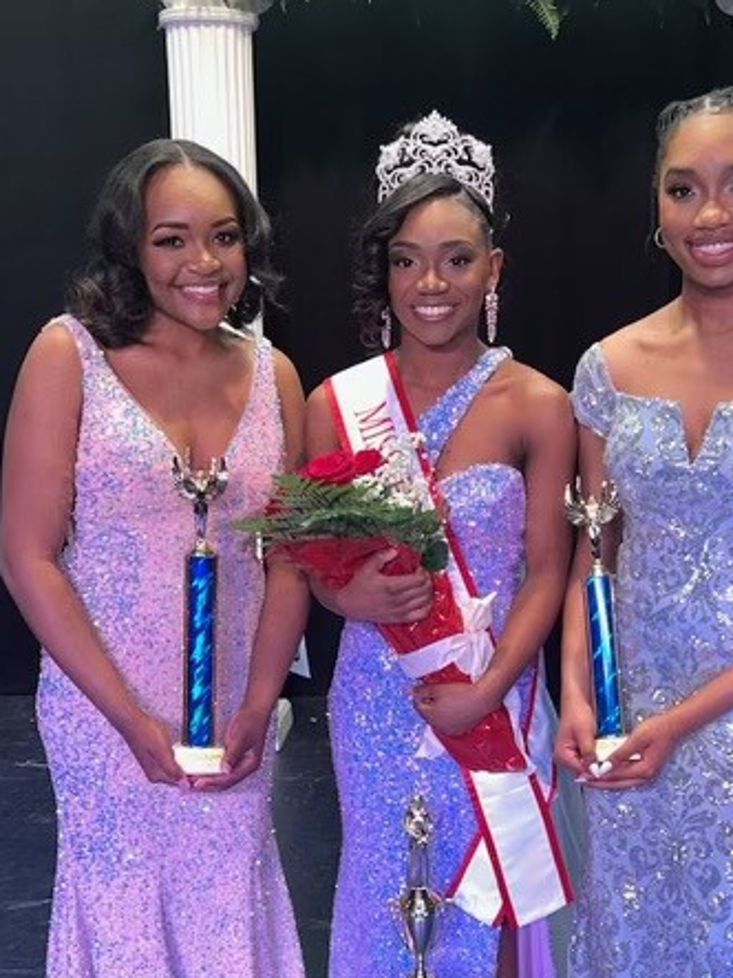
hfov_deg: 30.8
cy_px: 682
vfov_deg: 39.8
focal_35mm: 47
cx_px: 444
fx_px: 1328
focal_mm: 5.7
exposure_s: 1/20
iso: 40
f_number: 1.5
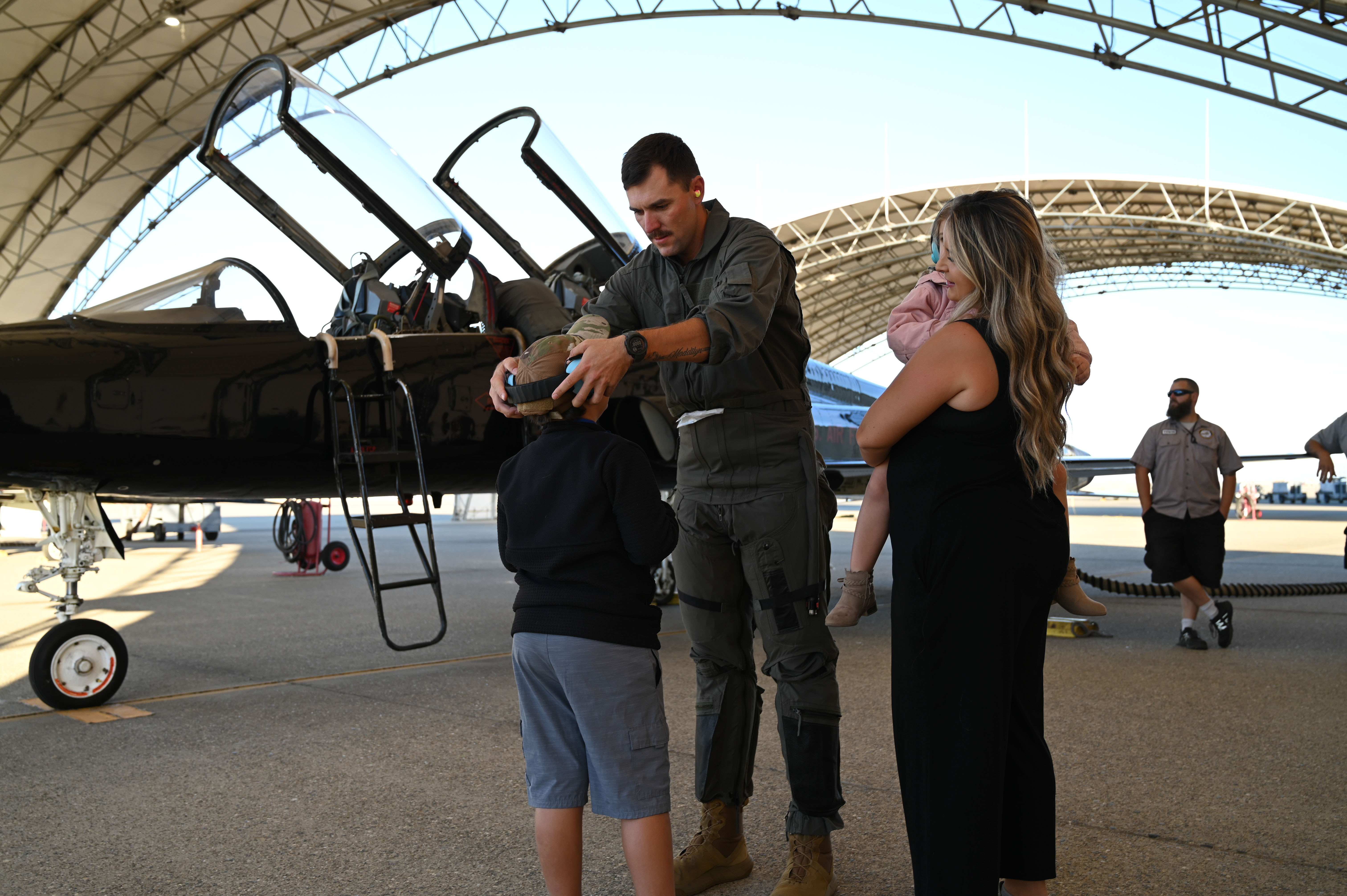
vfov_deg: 41.1
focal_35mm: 32
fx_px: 1197
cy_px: 448
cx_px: 674
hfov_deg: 58.7
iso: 100
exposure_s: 1/100
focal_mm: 32
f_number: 4.5
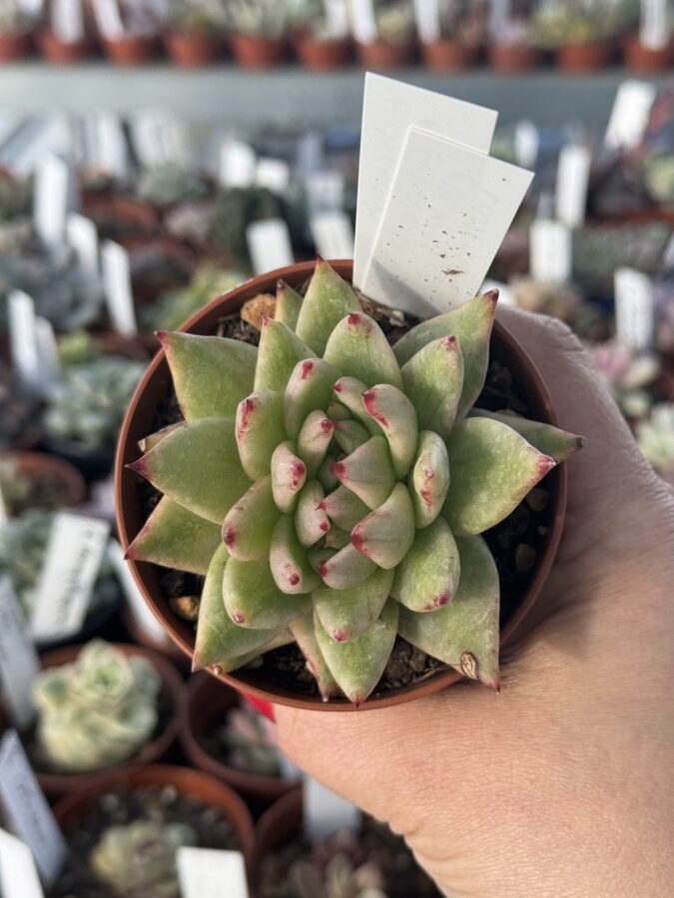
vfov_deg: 39.7
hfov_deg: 30.3
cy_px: 449
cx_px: 337
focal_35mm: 48
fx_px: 1246
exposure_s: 1/226
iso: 64
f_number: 1.78
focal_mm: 6.76
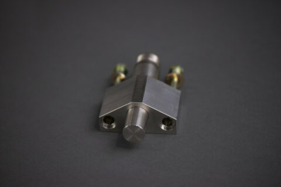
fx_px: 820
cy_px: 94
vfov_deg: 13.0
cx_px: 140
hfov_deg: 19.5
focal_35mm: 105
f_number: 3.5
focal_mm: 105
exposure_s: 1/60
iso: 160
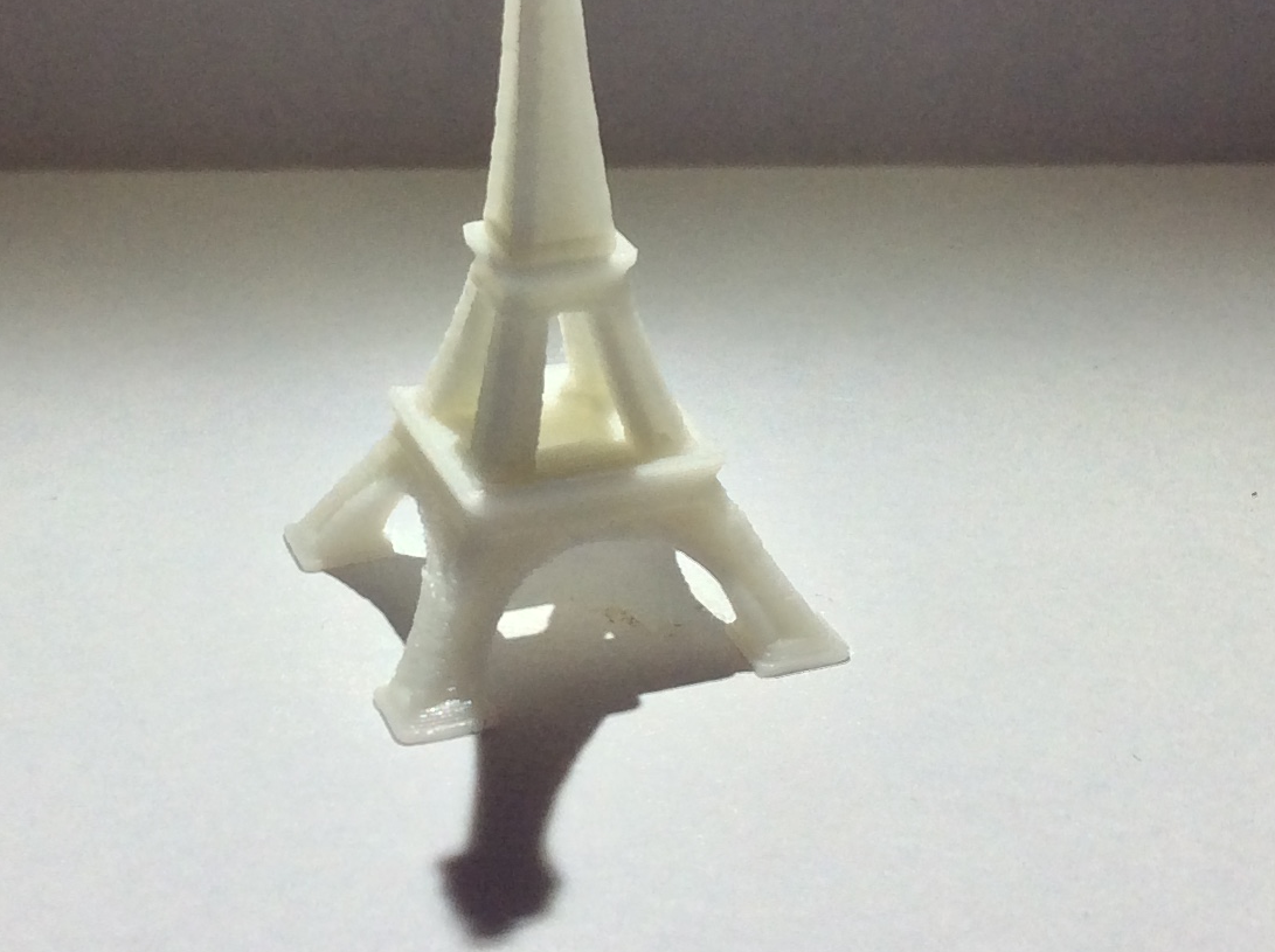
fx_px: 2795
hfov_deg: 25.7
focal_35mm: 76
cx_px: 538
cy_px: 286
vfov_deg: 19.3
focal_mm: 3.3
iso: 50
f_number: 2.4
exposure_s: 1/100
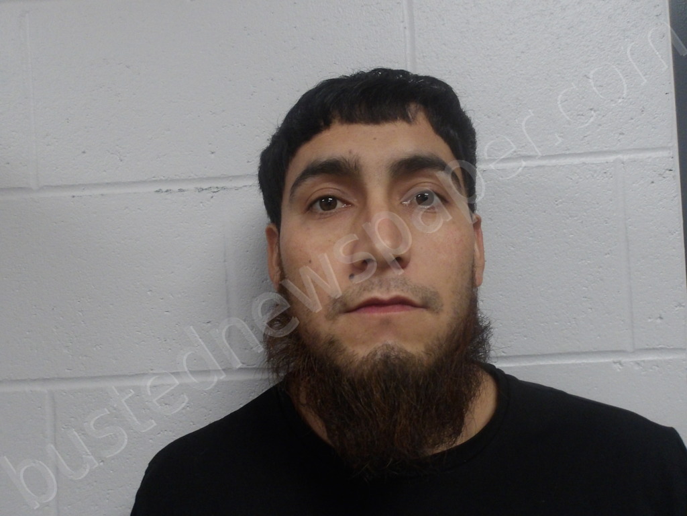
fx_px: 536
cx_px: 344
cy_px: 258
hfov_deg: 65.3
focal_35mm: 27
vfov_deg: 51.4
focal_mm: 4.9
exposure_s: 1/60
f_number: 3
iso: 655
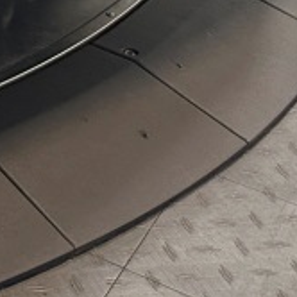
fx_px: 1272
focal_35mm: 131
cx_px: -354
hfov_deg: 11.6
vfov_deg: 11.9
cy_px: -290
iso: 400
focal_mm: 6.86
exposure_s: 1/60
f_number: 1.78
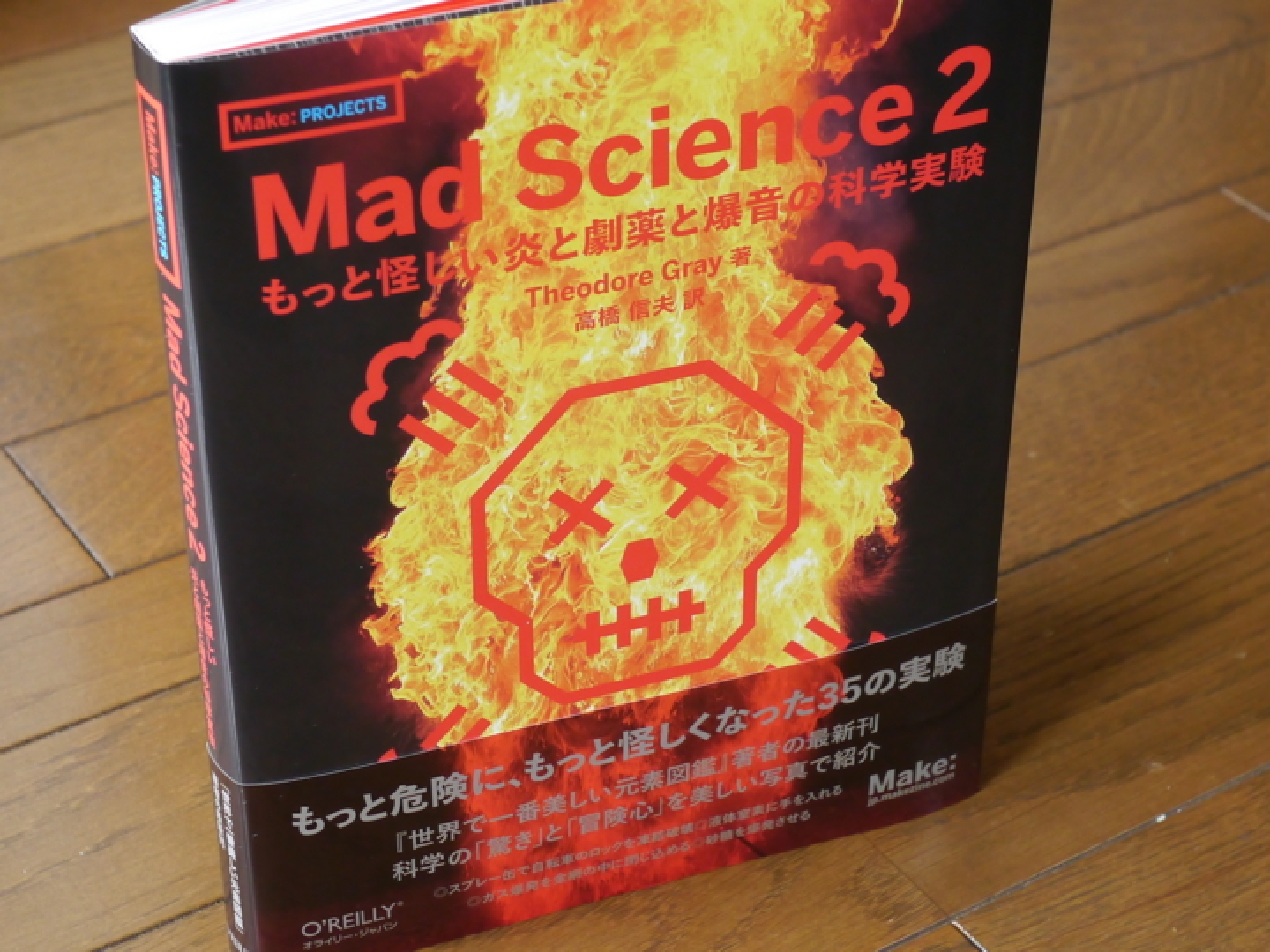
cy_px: 476
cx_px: 635
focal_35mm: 80
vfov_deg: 18.4
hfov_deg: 24.4
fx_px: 2935
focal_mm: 20
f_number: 4
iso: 640
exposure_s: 1/60
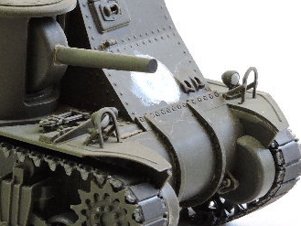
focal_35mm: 260
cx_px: -30
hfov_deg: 7.6
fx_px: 2262
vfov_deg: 5.7
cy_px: 30
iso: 400
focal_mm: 17
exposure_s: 1/30
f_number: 4.8
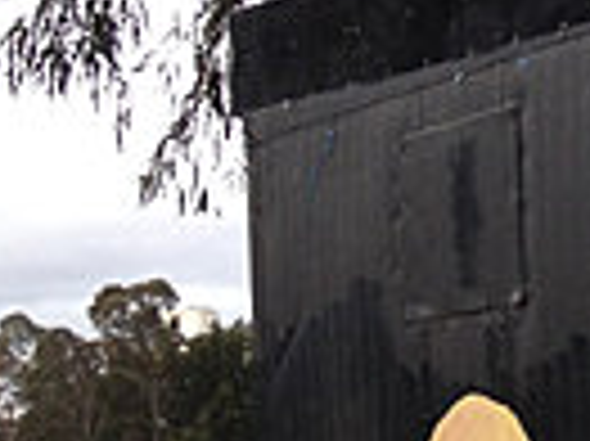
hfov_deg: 10.4
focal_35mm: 171
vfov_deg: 8.6
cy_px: 490
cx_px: 1270
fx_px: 2912
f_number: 2.4
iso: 50
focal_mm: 4.28
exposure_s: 1/736
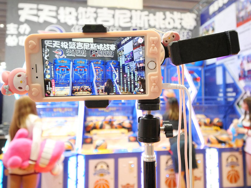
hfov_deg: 63.4
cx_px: 126
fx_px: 203
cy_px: 94
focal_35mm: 28
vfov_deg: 49.7
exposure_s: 1/50
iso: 3200
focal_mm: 14
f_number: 4
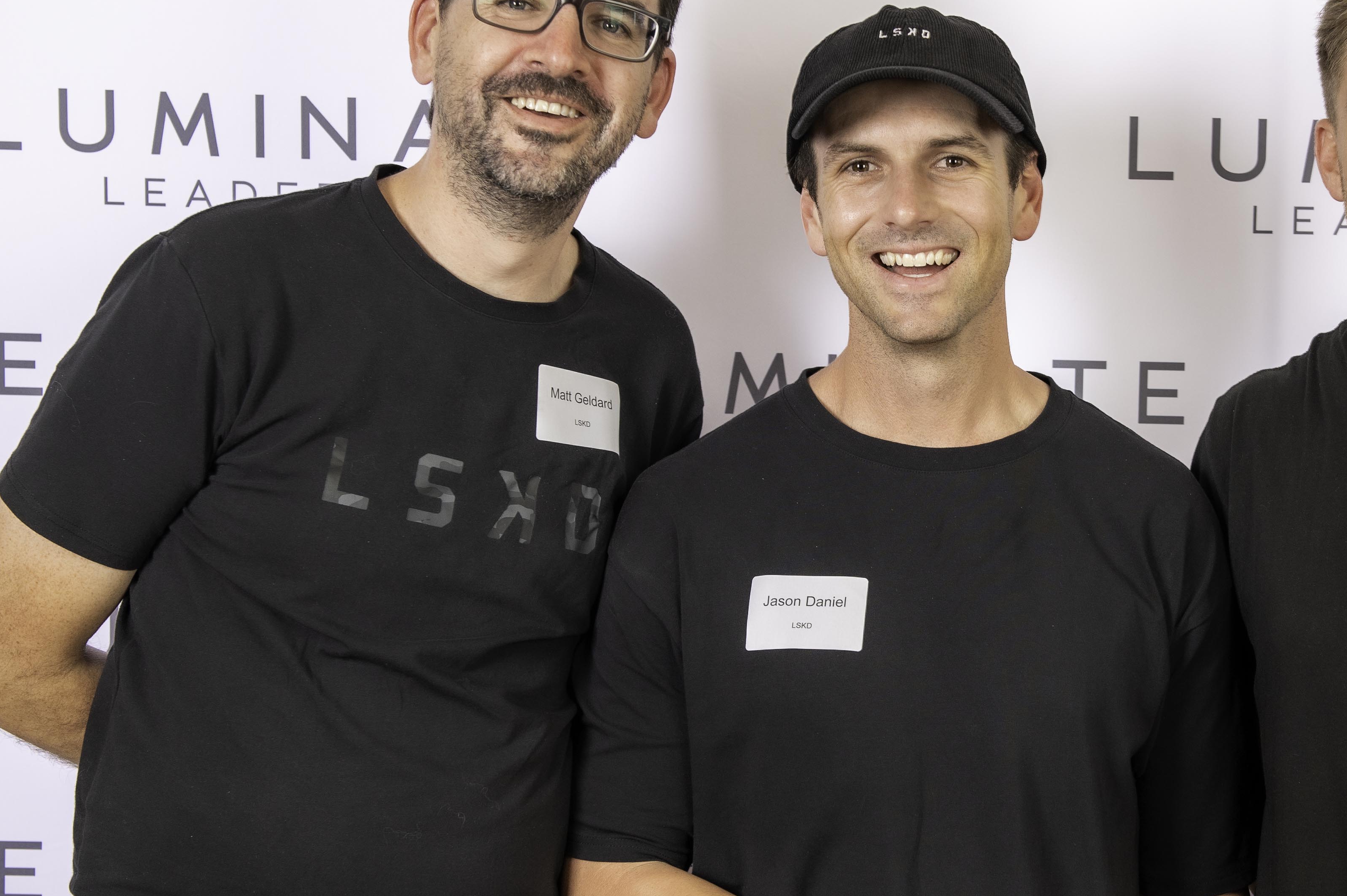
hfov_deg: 26.4
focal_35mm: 76
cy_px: 477
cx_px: 947
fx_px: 2842
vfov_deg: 17.9
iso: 200
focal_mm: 40
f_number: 5
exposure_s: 1/100
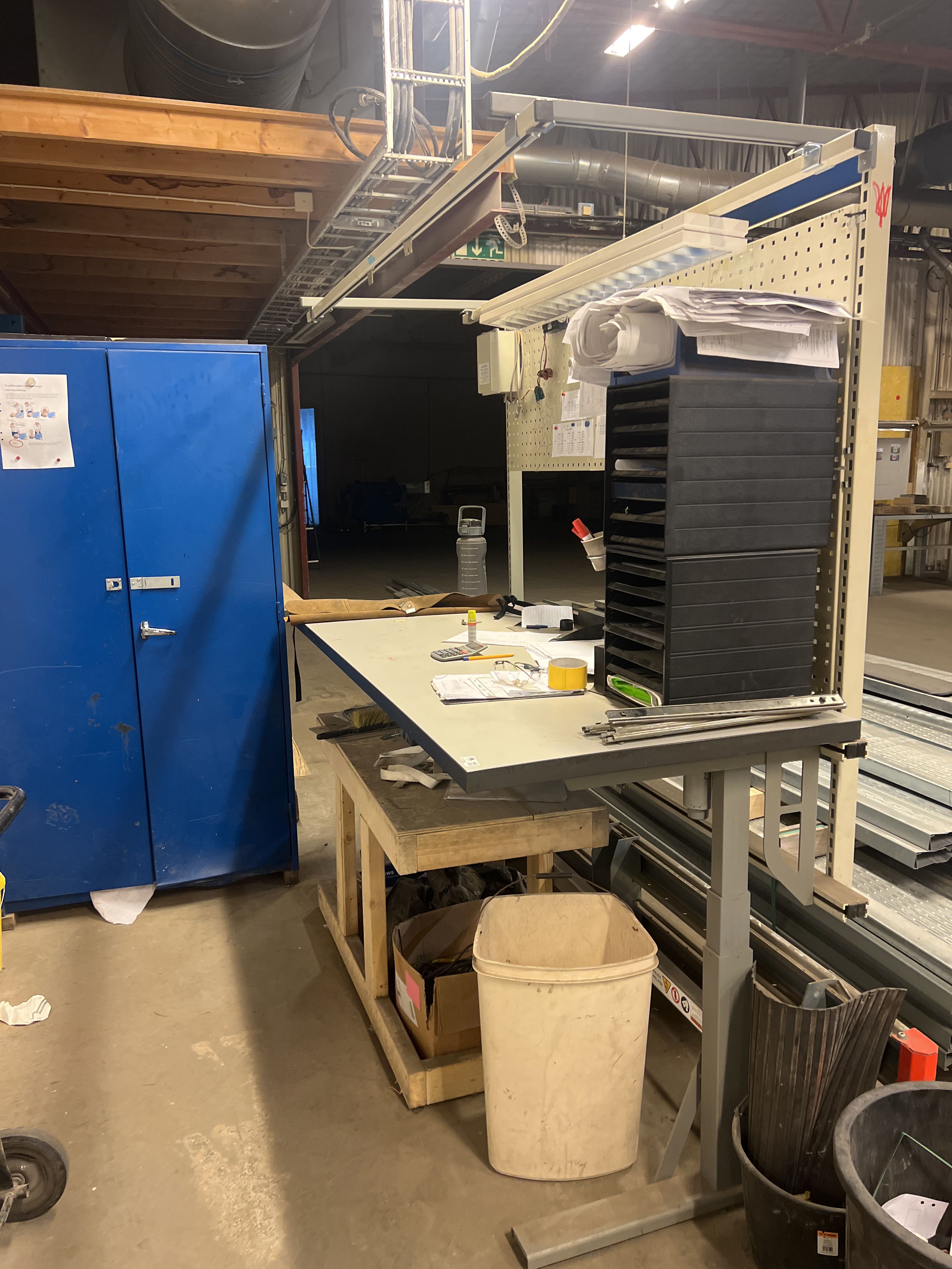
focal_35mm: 26
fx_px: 953
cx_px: 476
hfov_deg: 53.1
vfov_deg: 67.3
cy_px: 634
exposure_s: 1/50
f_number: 1.5
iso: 250
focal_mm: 5.7
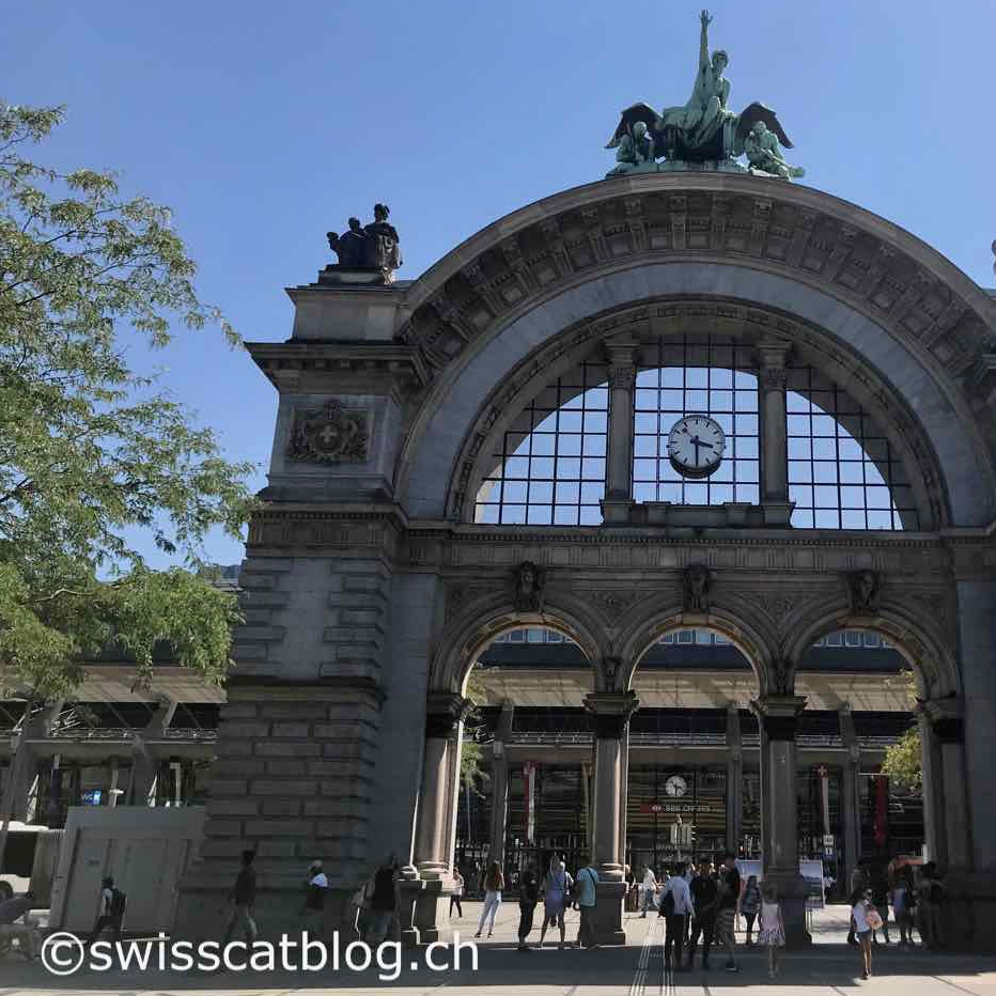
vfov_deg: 48.4
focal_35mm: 34
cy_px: 488
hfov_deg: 47.5
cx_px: 683
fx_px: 1107
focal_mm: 3.99
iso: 20
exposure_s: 1/2336
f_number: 1.8
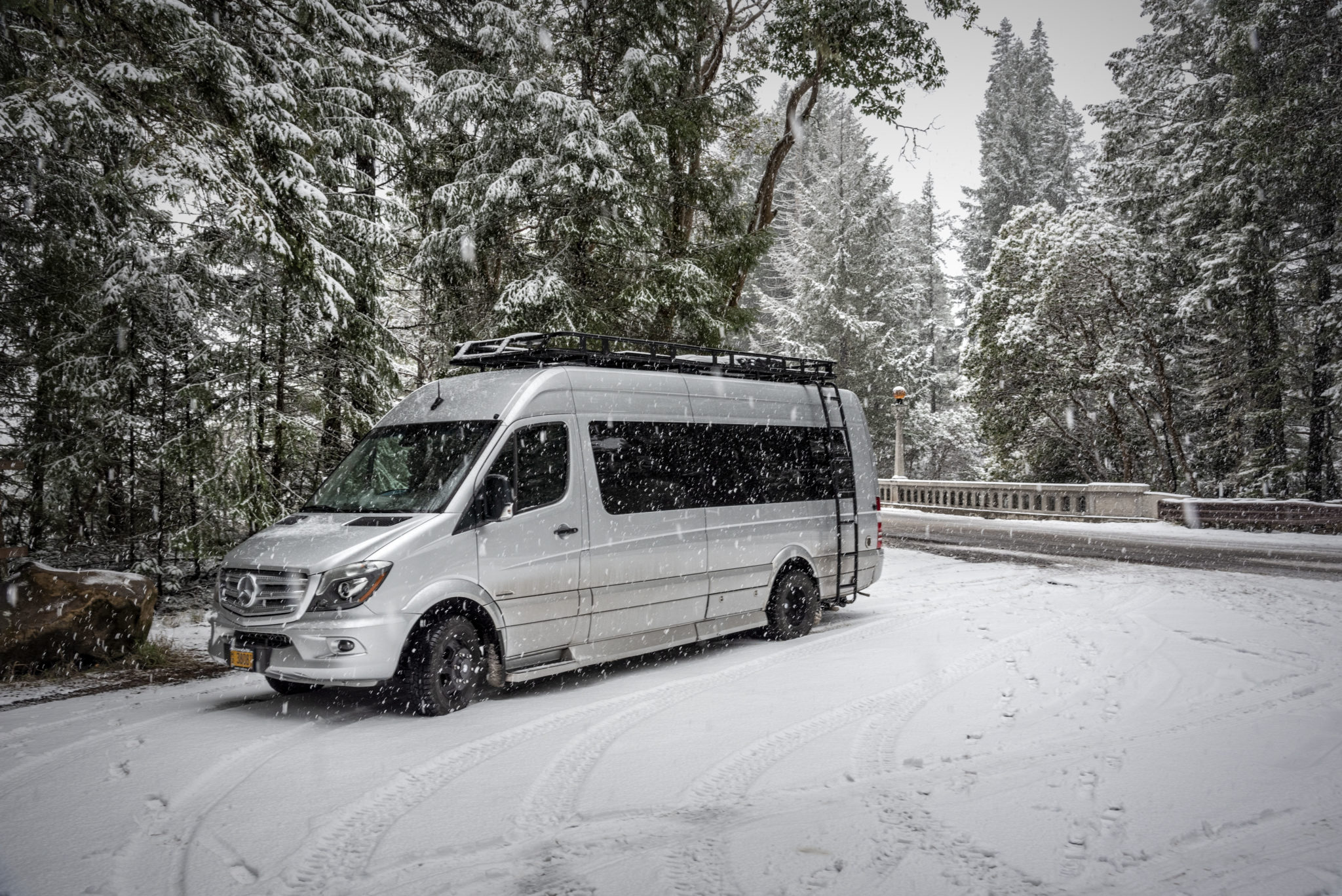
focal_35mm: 31
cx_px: 671
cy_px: 448
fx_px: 1156
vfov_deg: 42.4
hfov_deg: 60.3
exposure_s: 1/100
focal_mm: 31
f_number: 8
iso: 250
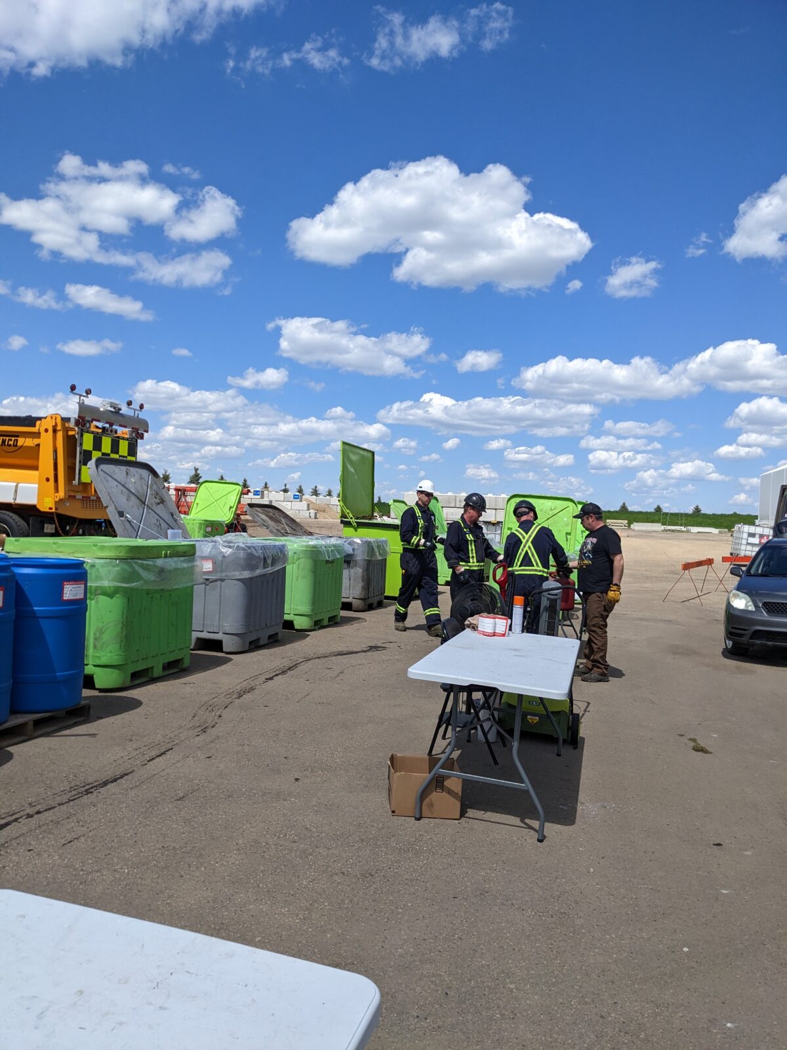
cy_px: 525
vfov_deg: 65.3
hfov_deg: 51.4
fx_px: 818
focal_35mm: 27
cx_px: 394
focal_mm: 4.38
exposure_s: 1/4673
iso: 62
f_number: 1.73
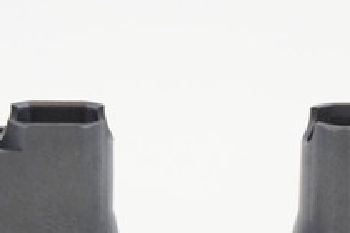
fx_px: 2445
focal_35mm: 252
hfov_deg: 8.2
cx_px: 195
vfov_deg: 5.5
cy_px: 216
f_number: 5.6
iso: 1400
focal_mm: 55
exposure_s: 1/60
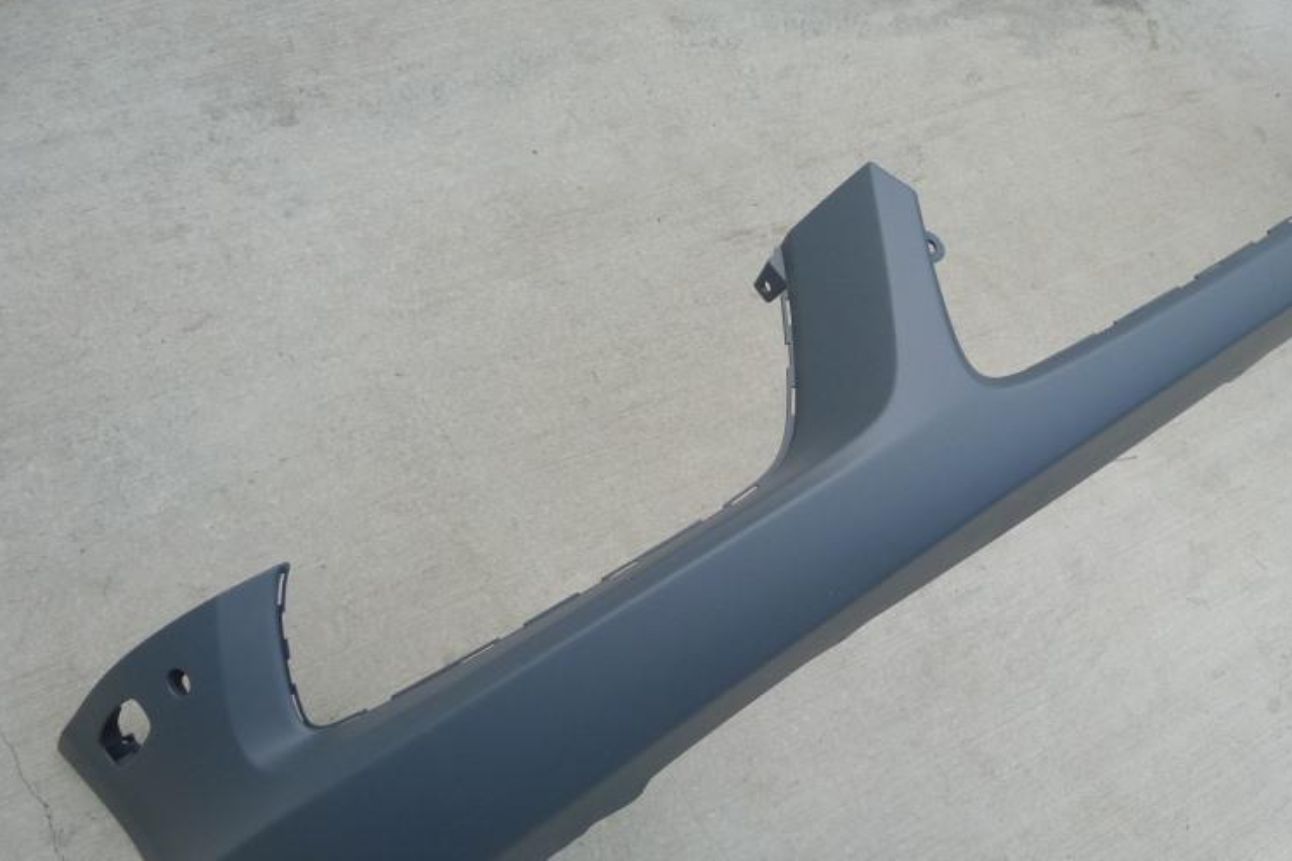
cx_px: 854
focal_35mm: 40
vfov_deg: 33.3
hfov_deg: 47.7
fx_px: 1435
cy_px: 501
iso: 100
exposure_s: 1/200
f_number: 3.3
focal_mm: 4.7
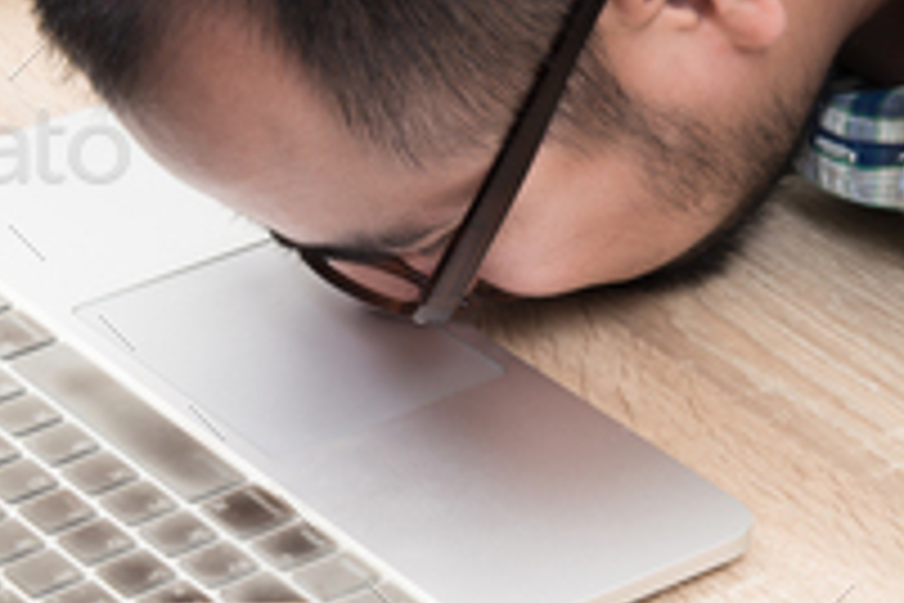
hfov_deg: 11.7
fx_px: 4419
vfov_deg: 7.8
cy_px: 360
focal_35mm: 176
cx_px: 589
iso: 100
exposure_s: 1/100
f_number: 8
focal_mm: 60
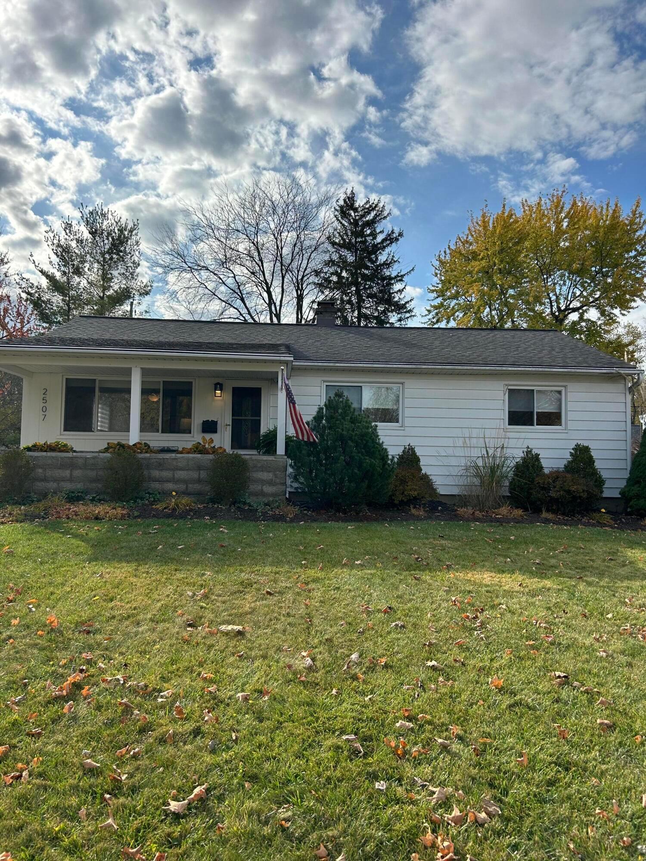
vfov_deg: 67.3
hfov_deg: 53.1
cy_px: 430
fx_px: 647
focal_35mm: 26
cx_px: 323
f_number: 1.5
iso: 50
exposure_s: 1/4630
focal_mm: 5.7
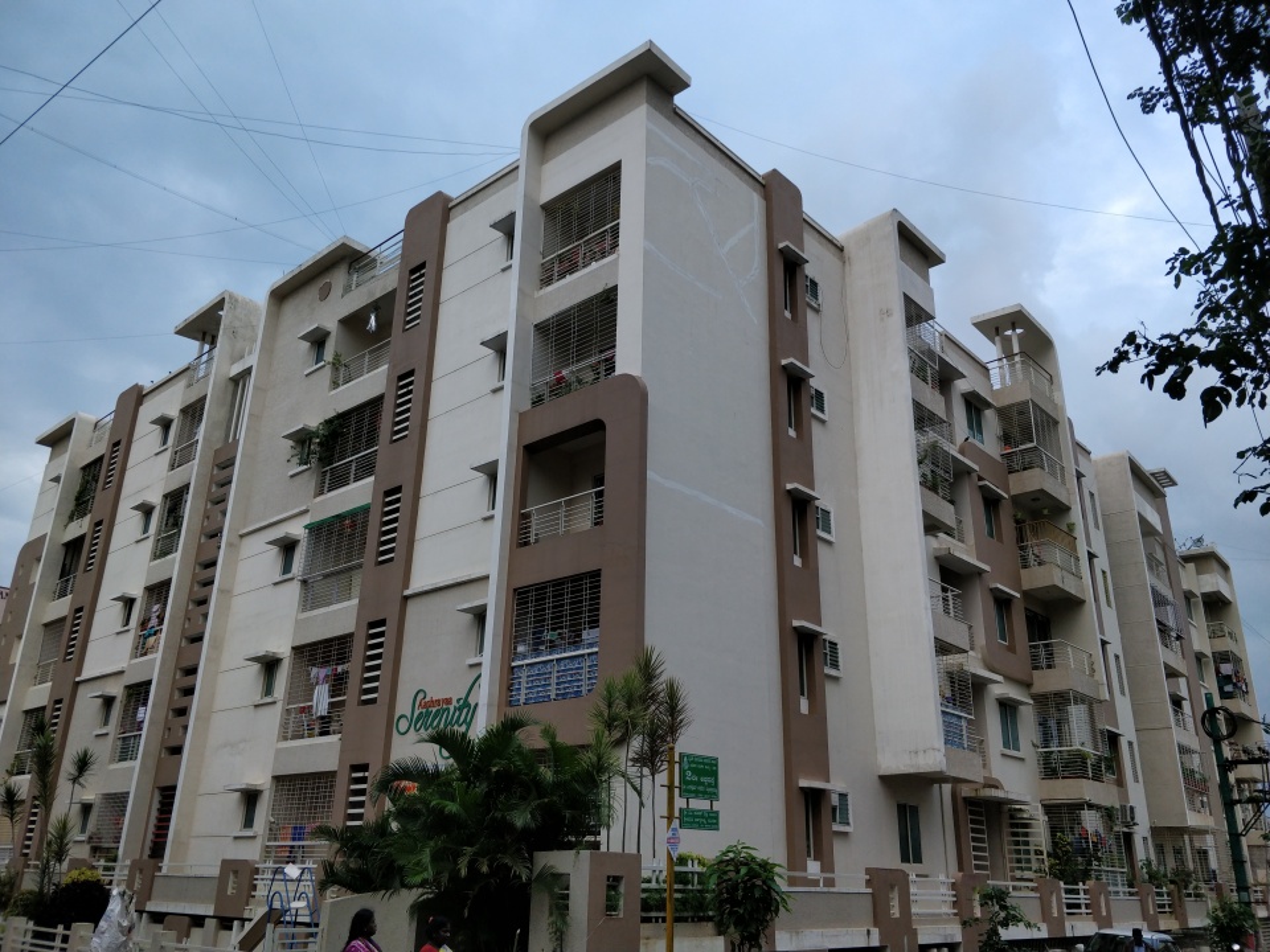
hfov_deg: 71.6
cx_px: 635
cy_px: 476
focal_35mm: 24
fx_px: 881
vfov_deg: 56.8
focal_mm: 4.1
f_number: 1.7
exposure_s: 1/141
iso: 125
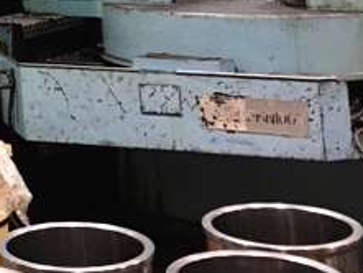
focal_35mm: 105
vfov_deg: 13.1
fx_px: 1102
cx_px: -140
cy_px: -171
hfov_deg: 17.3
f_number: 2.2
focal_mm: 4.15
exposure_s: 1/30
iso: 125
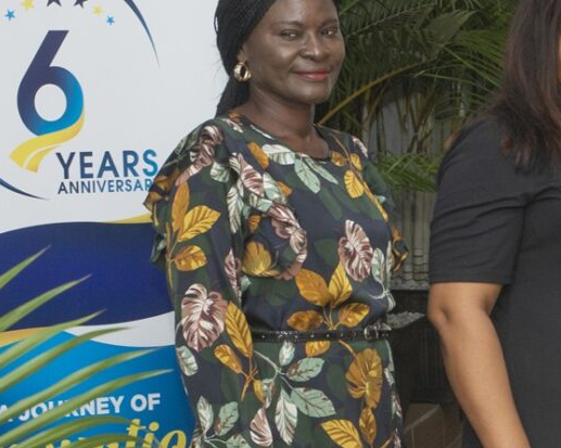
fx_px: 3086
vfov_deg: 8.2
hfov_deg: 10.1
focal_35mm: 186
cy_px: 490
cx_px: 757
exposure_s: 1/200
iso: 1000
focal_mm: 50
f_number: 9
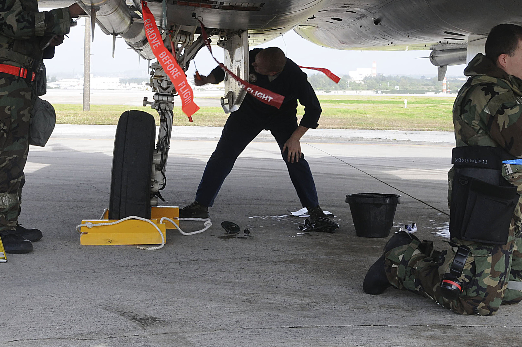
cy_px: 65
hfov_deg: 29.7
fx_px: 982
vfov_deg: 19.8
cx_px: 202
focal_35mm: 68
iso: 250
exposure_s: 1/100
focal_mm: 27
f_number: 13
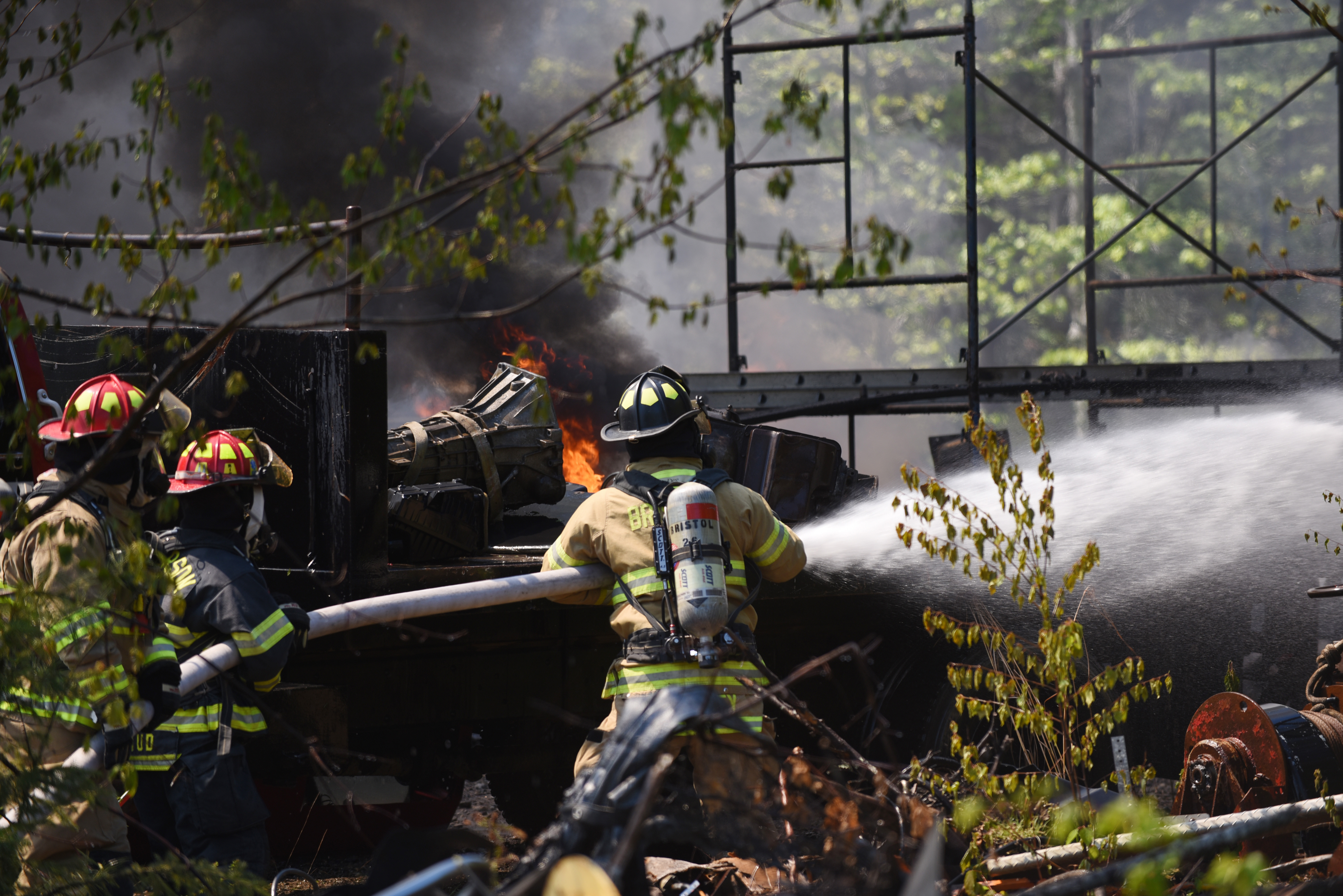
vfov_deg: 6.9
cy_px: 448
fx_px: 7464
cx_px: 672
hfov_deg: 10.3
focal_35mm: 200
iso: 100
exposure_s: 1/500
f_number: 3.5
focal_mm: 200
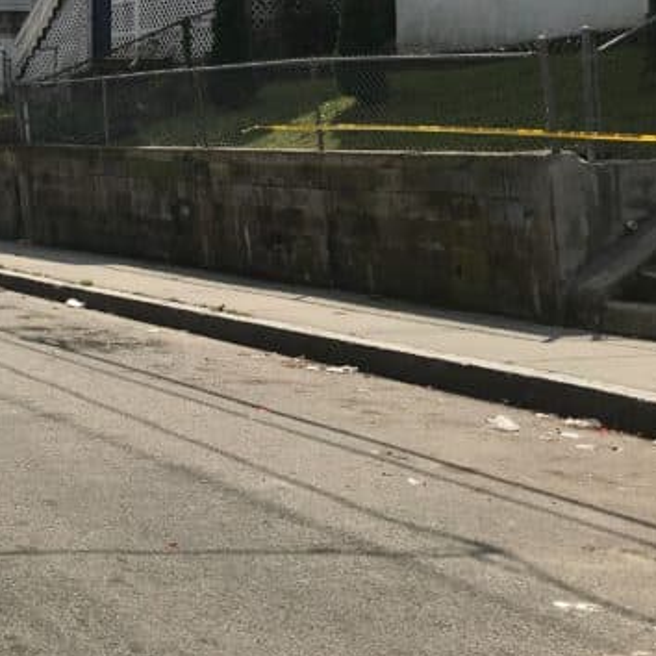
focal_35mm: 70
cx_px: -67
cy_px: 11
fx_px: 1501
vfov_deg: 23.7
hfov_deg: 23.2
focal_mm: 3.99
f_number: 1.8
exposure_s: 1/5319
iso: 20
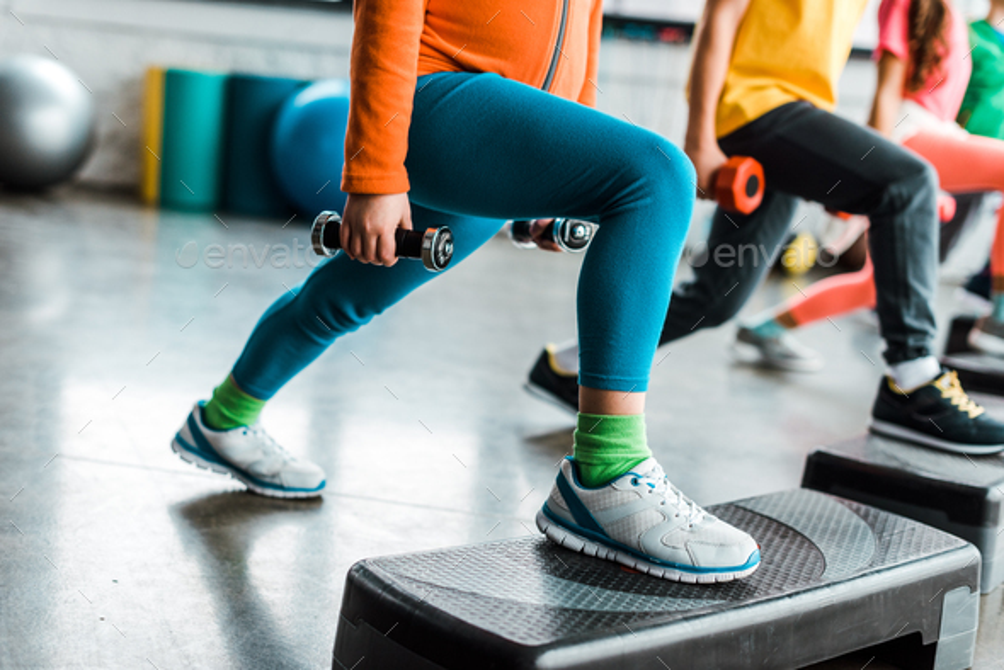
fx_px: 1395
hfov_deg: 39.6
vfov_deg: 27.0
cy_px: 335
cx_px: 502
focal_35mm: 50
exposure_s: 1/200
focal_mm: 50
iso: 400
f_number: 2.8
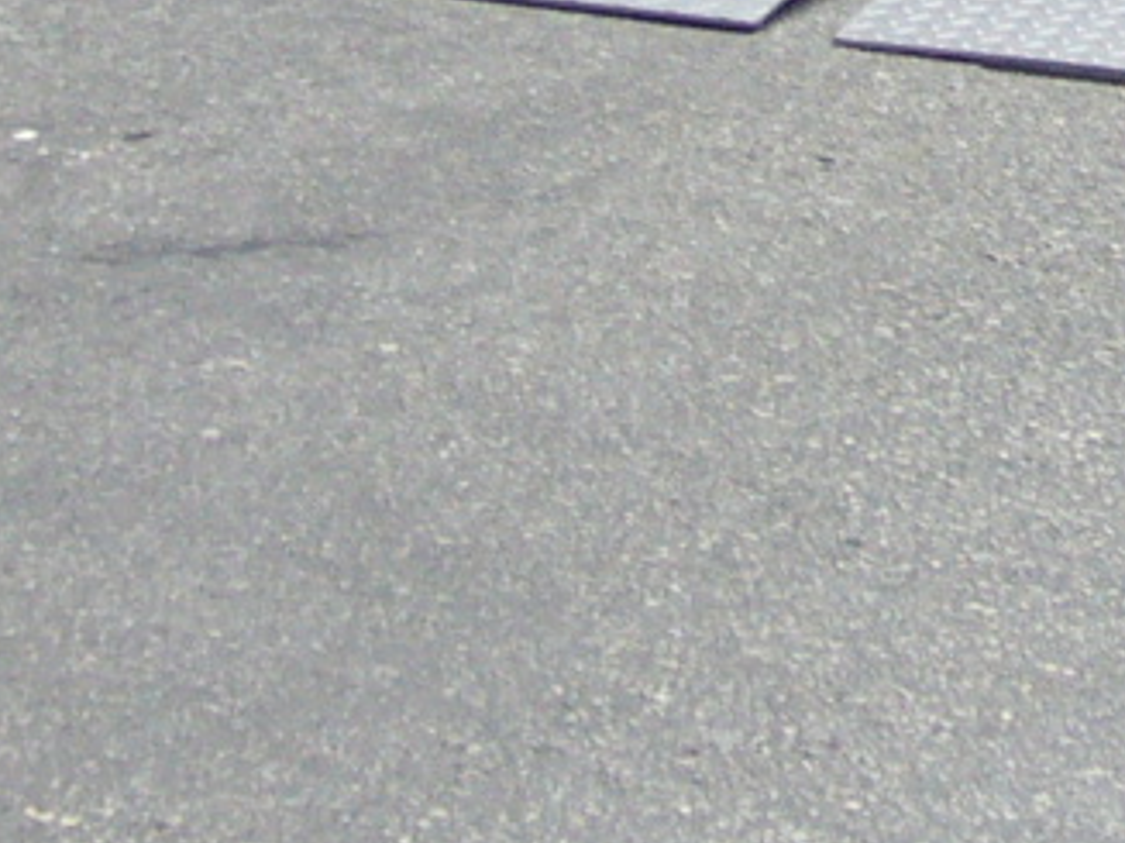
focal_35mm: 269
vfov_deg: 5.4
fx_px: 8739
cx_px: 736
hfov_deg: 7.4
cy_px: -719
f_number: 3.5
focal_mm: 9.1
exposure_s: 1/160
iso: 125
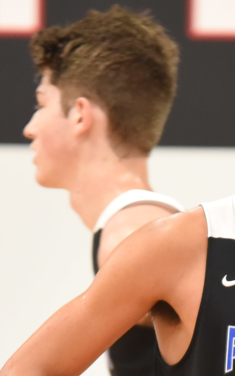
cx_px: 181
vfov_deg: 2.7
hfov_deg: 1.7
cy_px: 337
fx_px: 8093
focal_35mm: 790
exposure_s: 1/400
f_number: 2.8
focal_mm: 200
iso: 4000
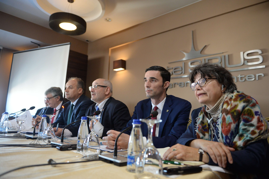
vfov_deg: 49.6
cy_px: 90
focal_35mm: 26
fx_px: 194
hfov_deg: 69.4
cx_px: 134
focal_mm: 26
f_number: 2.8
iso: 2500
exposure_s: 1/160
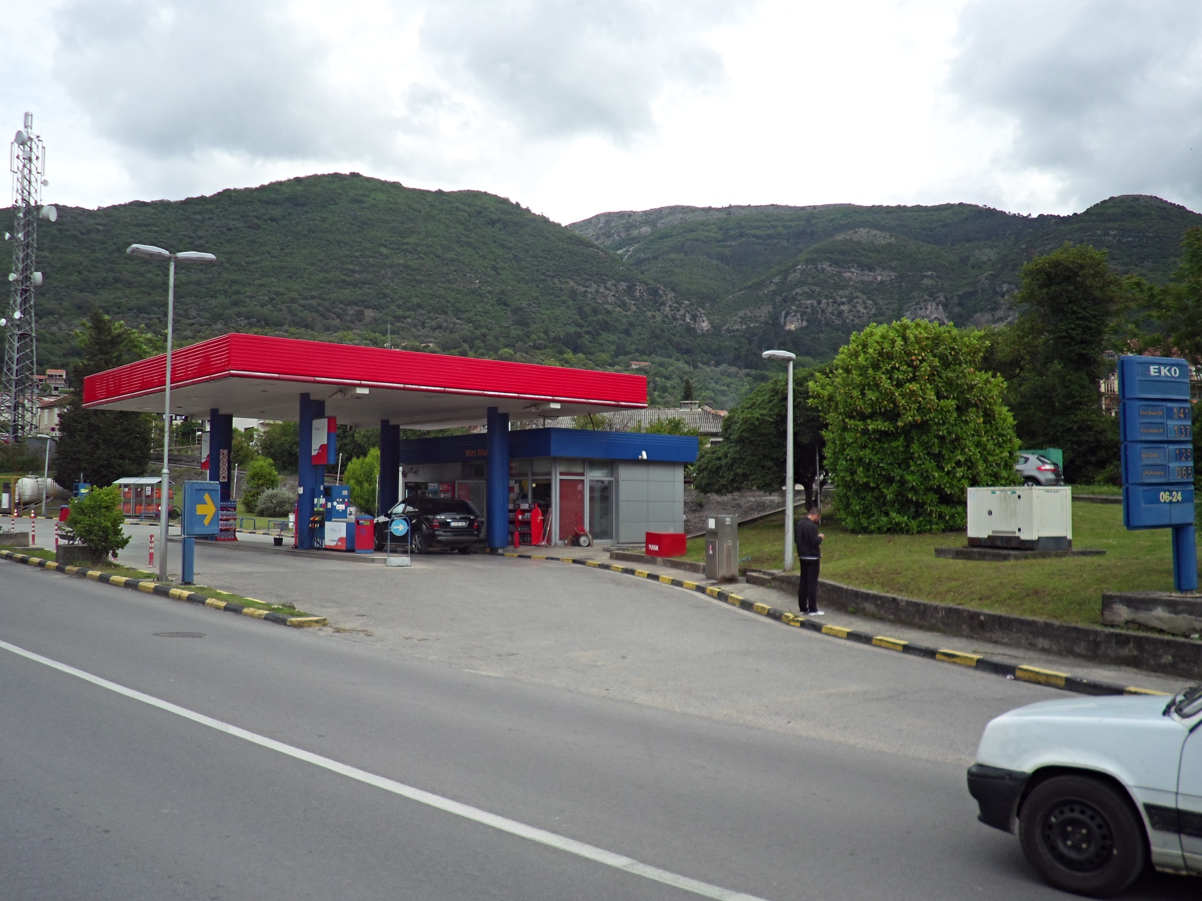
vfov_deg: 46.8
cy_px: 450
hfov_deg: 60.0
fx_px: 1042
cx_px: 601
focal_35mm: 30
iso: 100
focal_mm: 5.5
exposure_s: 1/1500
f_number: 2.7
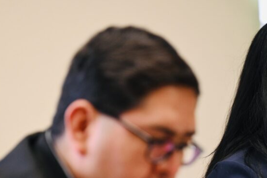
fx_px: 2195
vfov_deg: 4.6
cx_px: 171
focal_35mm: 296
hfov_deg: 7.0
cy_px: 157
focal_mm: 160
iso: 2500
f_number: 2.8
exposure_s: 1/250
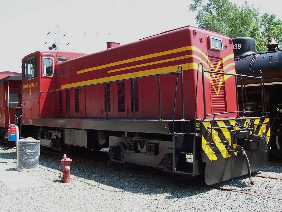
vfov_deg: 38.7
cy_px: 106
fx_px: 302
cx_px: 141
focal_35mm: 37
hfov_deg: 50.1
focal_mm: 5.6
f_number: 2.8
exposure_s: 1/350
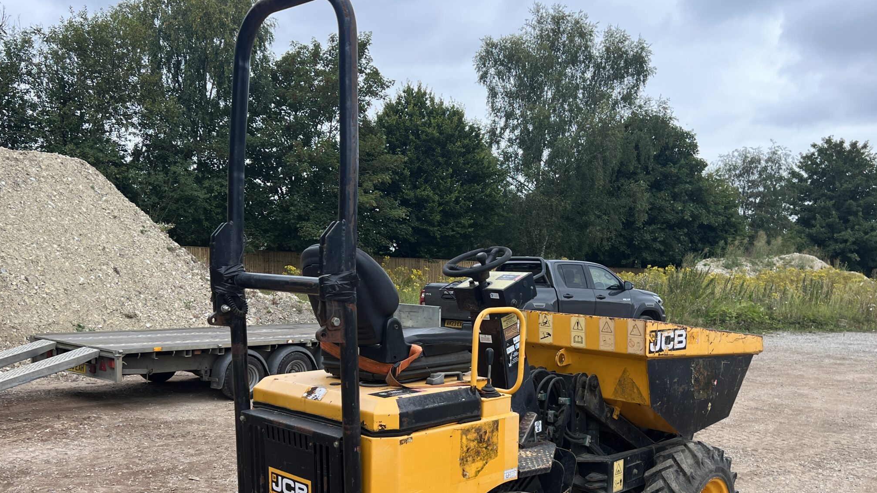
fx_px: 837
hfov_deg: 55.2
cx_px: 470
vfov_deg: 32.4
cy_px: 347
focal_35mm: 36
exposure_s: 1/466
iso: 50
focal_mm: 5.7
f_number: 1.5
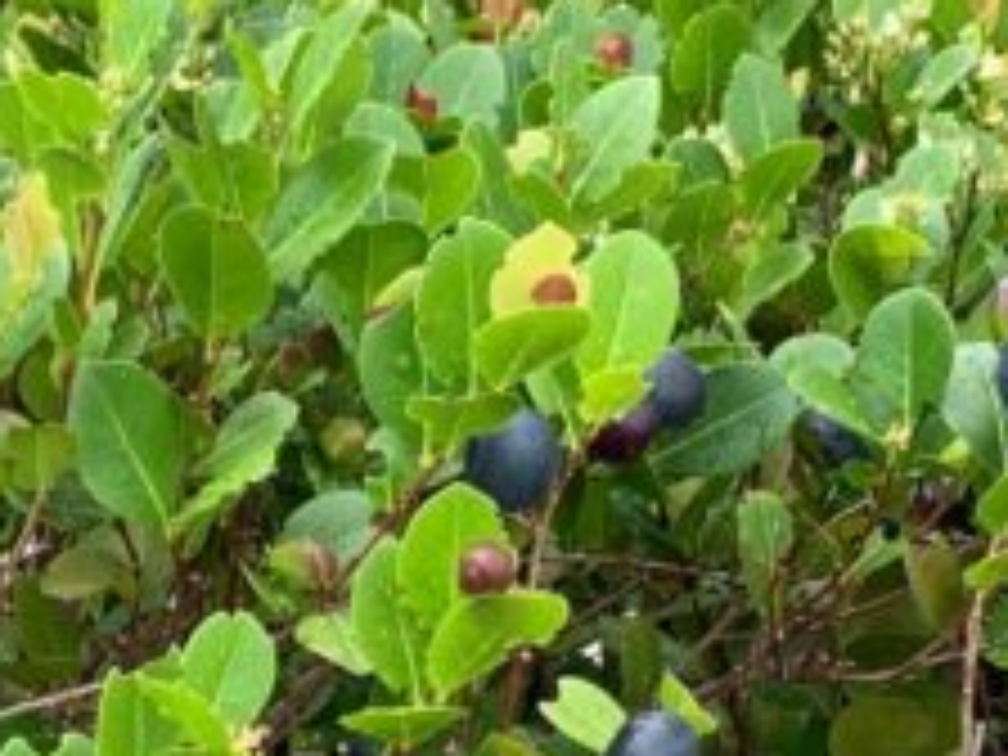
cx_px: -225
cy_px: 1458
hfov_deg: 15.9
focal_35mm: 119
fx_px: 3465
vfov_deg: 11.4
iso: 25
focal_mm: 4.25
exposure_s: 1/350
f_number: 1.8
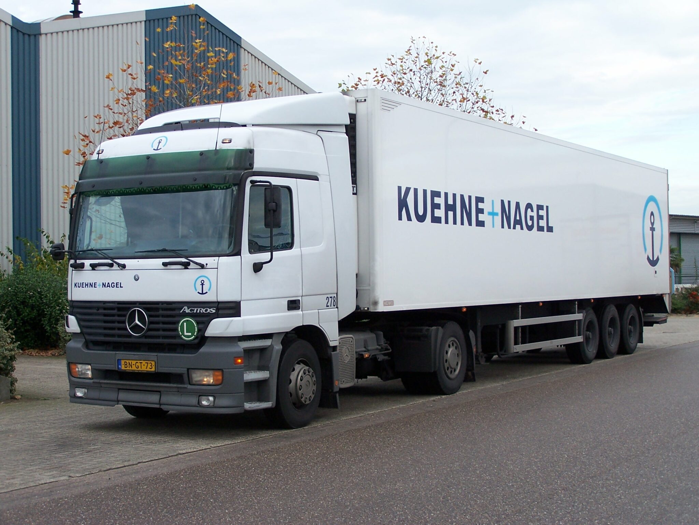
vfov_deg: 22.9
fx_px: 1292
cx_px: 350
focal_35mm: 64
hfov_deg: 30.3
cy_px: 262
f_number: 3.2
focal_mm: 10.7
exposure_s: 1/250
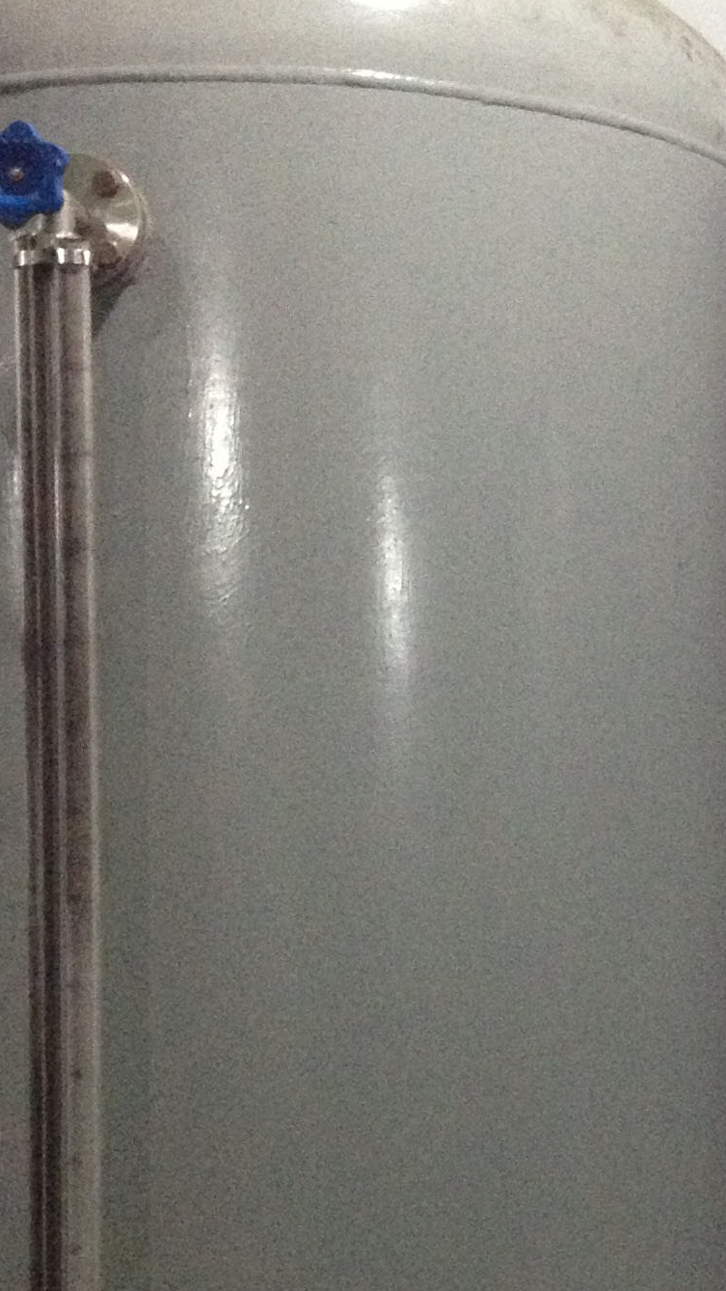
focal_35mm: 93
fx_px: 3182
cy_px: 844
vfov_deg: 22.8
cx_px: 828
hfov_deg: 12.8
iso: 500
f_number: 2.4
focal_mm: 4.28
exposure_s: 1/15
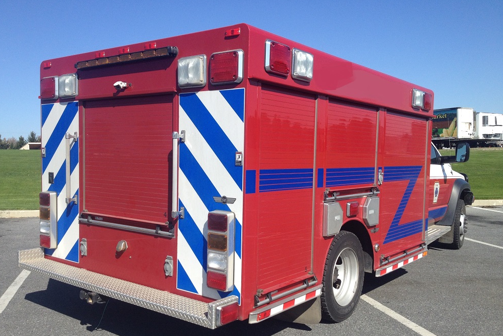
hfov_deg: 51.9
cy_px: 186
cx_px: 250
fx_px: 517
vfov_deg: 35.9
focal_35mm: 37
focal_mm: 4.28
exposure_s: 1/1623
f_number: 2.4
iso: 50
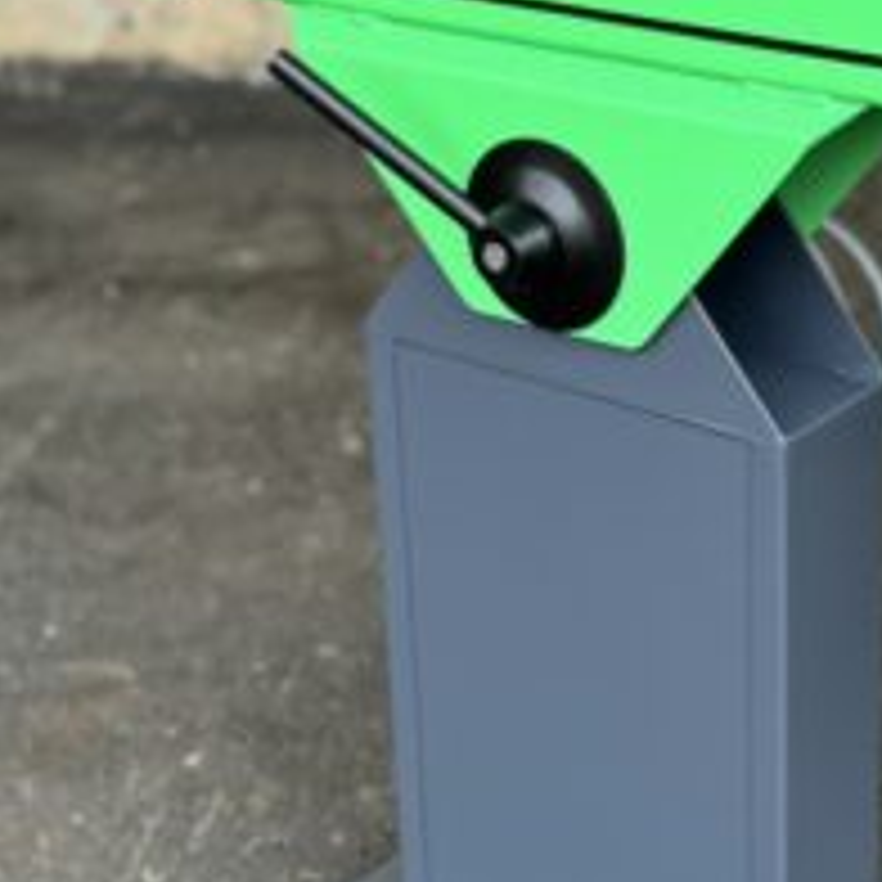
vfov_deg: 20.9
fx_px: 2393
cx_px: 860
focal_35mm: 83
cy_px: 405
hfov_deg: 20.3
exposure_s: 1/730
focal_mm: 6.76
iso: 80
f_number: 1.78
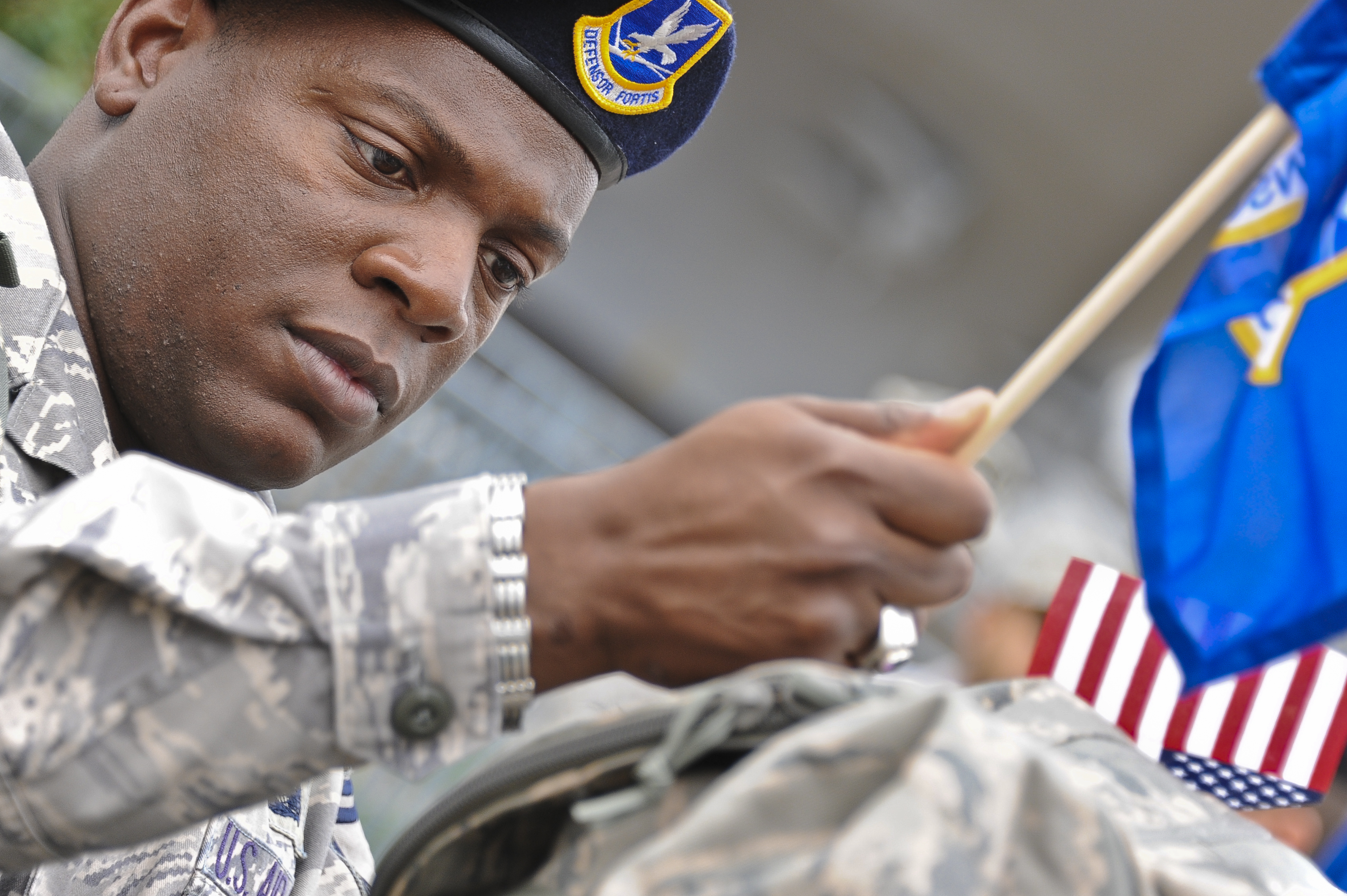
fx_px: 6993
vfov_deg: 7.3
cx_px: 737
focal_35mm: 187
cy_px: 371
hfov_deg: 11.0
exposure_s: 1/400
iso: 800
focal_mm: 150
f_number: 5.6
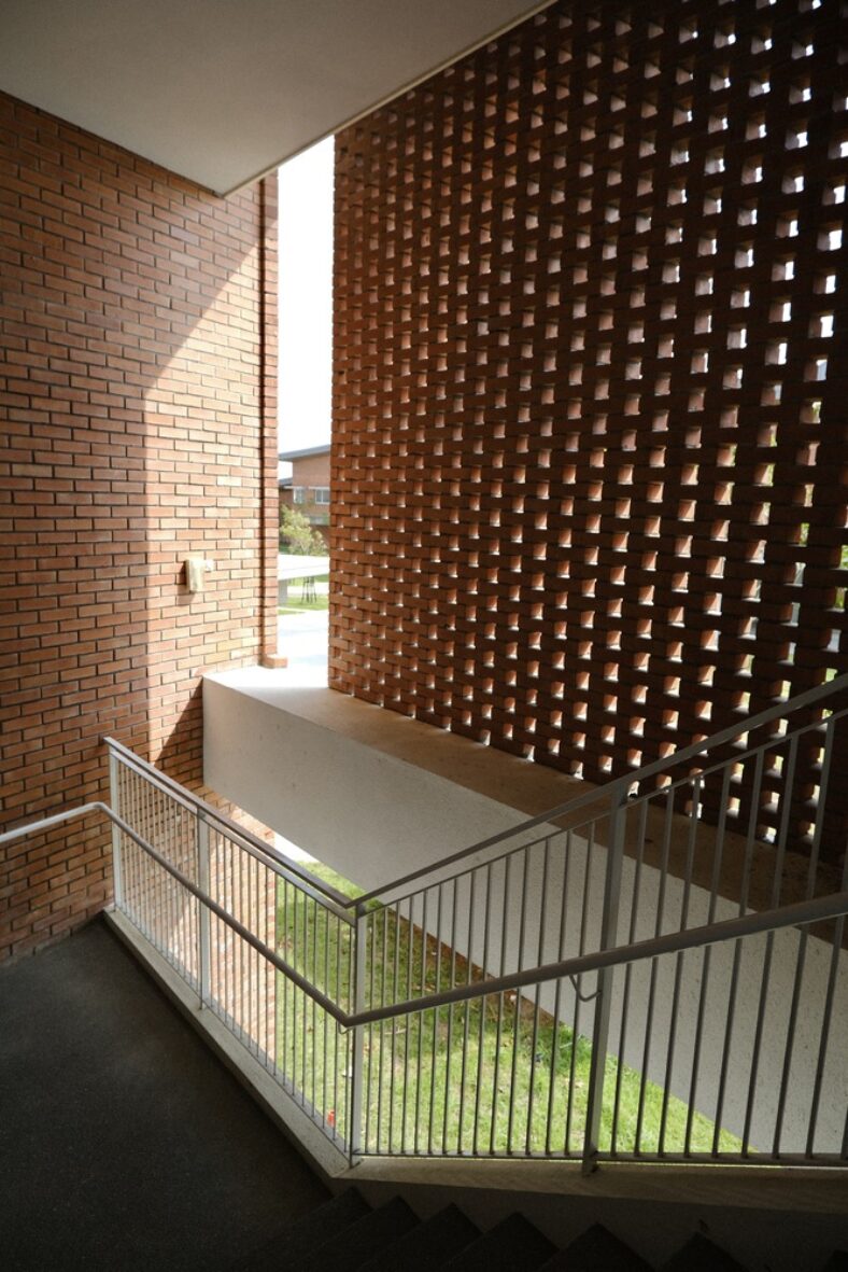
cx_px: 424
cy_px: 636
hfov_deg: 55.1
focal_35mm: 23
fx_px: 812
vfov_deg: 76.1
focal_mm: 15
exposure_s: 1/200
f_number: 5
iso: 160
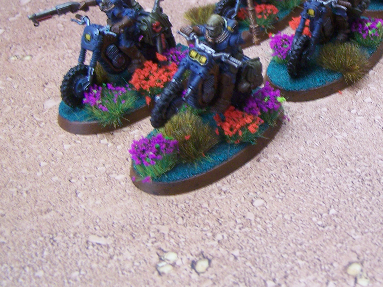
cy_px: 67
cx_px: 324
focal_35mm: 68
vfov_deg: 21.4
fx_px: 752
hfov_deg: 27.8
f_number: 2.8
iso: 160
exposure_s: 1/8
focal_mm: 6.3
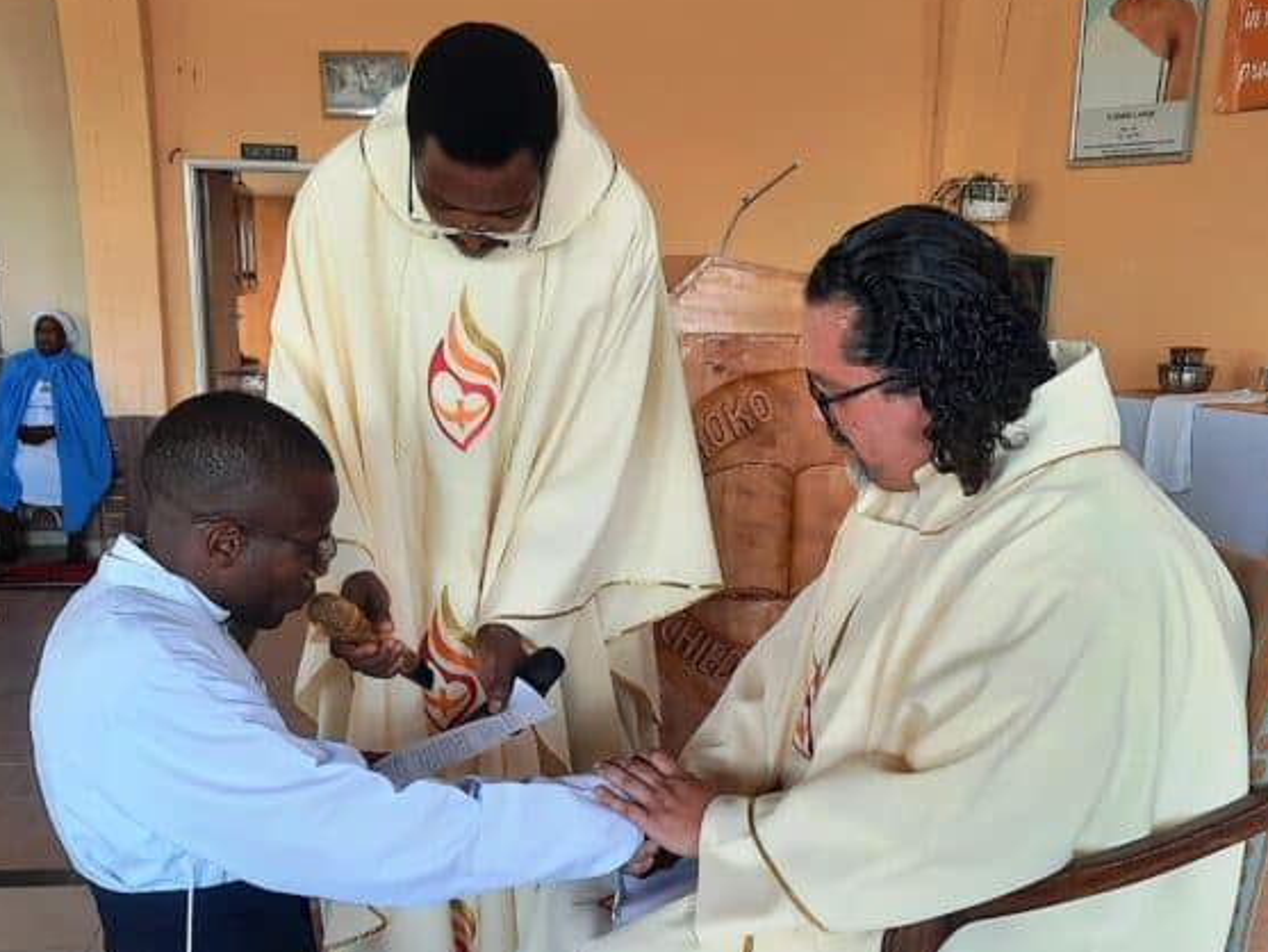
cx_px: 669
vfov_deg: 32.3
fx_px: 1612
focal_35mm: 44
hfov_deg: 42.9
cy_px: 712
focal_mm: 4.6
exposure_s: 1/50
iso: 100
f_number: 2
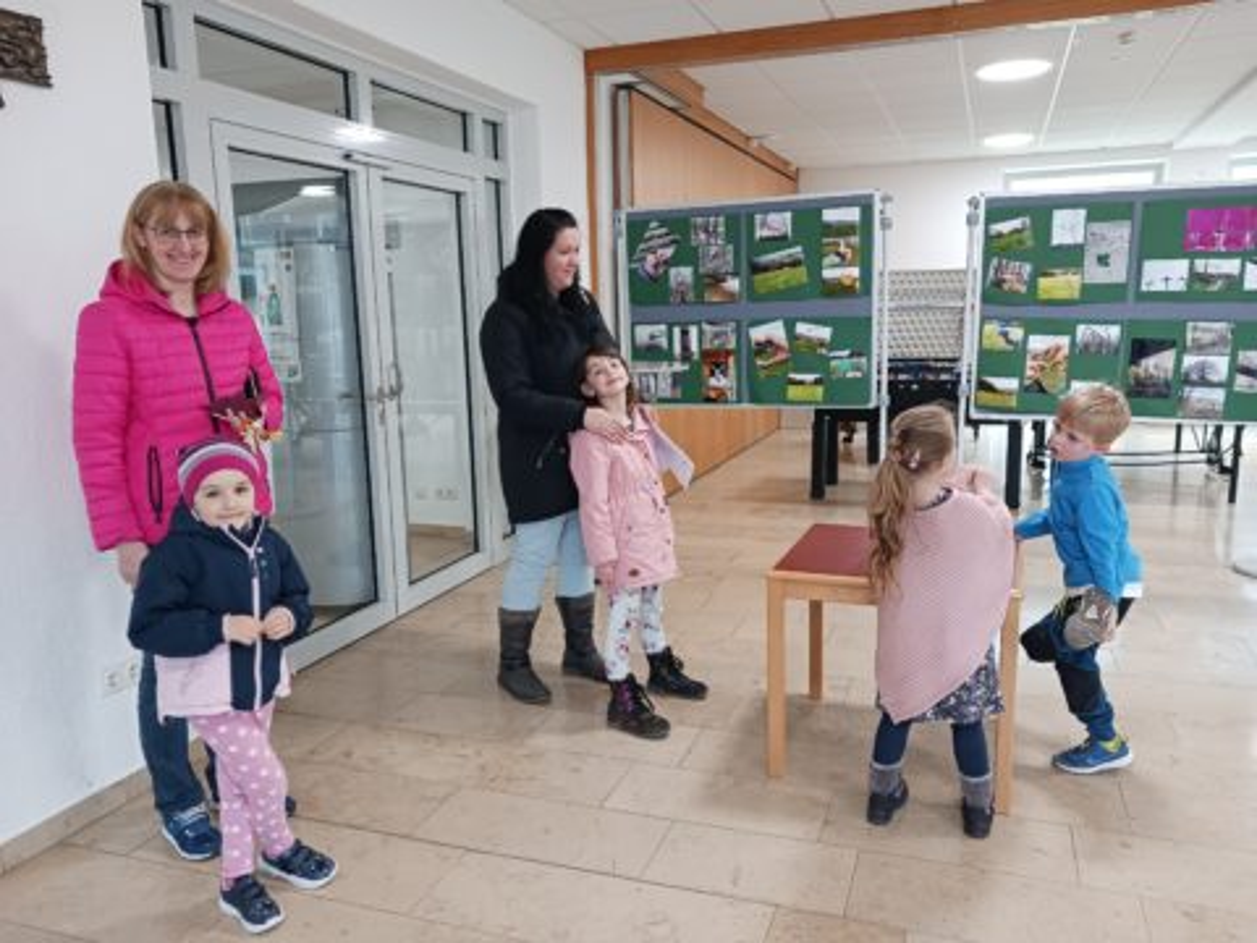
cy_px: 472
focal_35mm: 27
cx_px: 628
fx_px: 980
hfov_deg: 65.3
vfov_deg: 51.4
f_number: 1.8
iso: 160
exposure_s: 1/50
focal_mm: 4
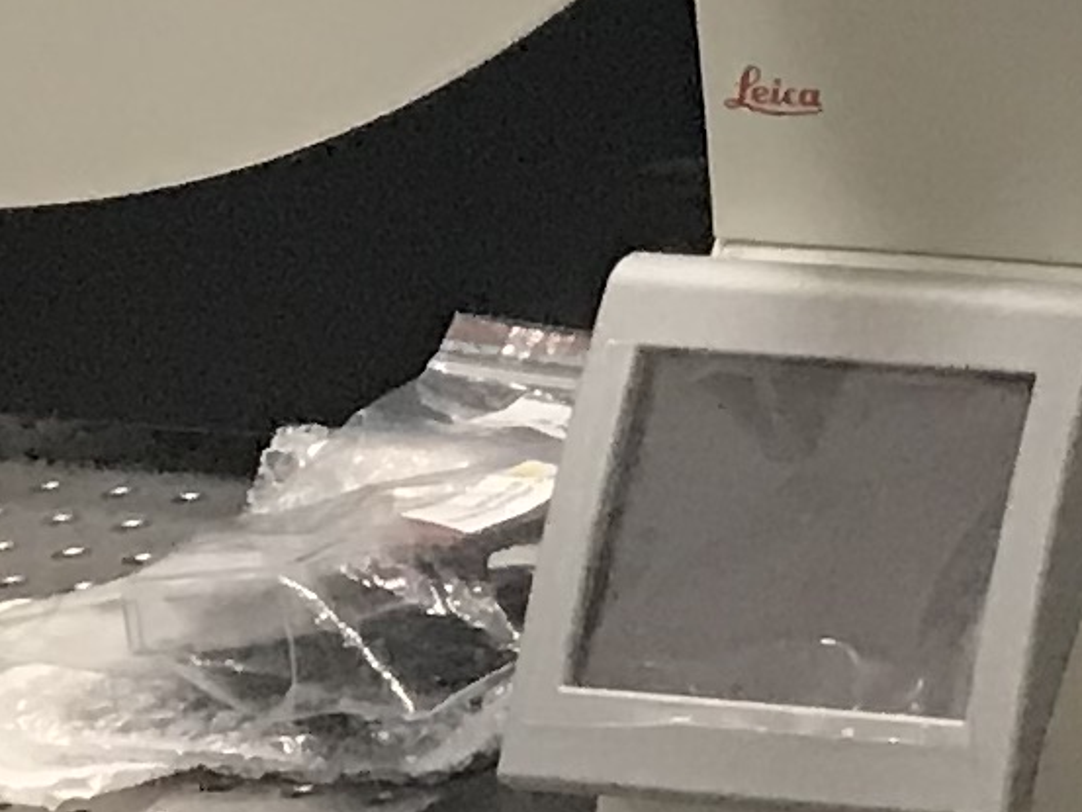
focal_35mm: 204
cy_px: -319
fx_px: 6378
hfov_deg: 8.1
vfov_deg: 7.2
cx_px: 3440
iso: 40
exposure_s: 1/30
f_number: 1.8
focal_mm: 3.99
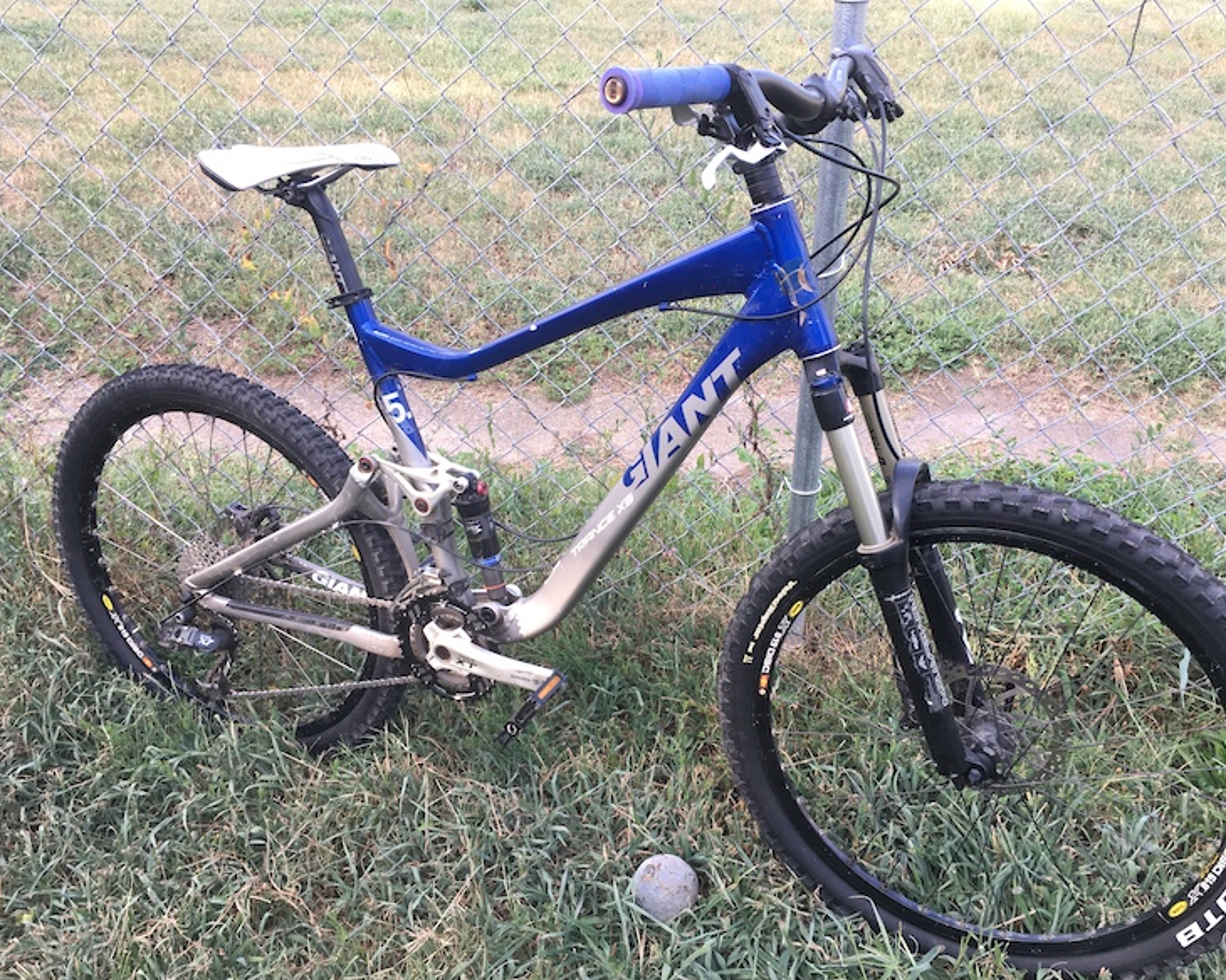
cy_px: 488
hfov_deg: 57.1
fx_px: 1125
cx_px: 653
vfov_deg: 47.1
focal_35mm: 31
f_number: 2.2
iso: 40
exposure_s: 1/120
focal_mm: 4.15
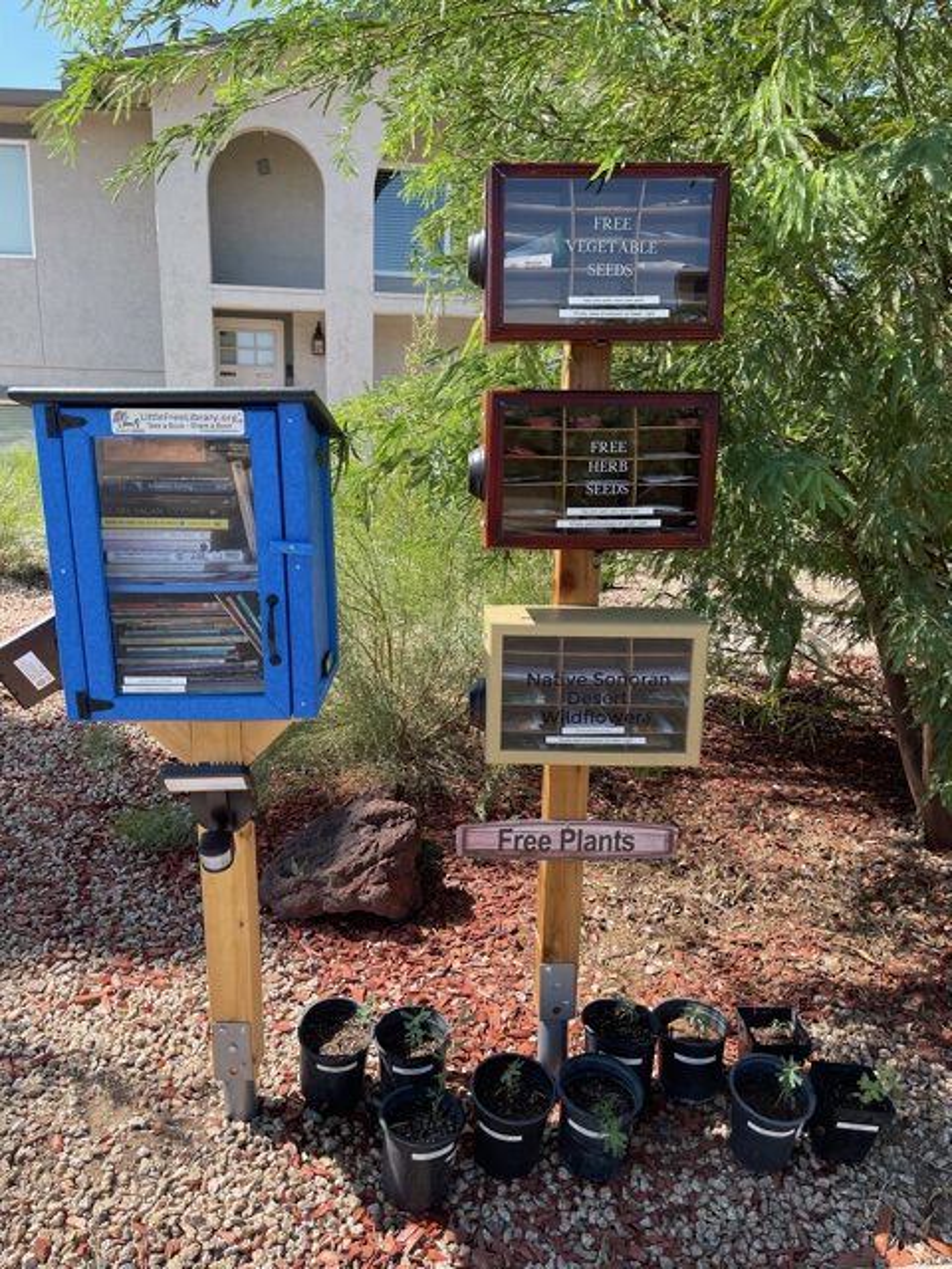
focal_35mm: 26
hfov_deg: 53.1
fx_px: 953
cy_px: 634
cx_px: 476
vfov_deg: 67.3
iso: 32
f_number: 1.6
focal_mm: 5.1
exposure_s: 1/1119
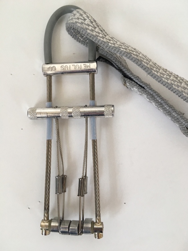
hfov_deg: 48.3
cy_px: 126
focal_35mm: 29
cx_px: 94
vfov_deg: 61.6
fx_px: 210
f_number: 2.2
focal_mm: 4.15
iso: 40
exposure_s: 1/30
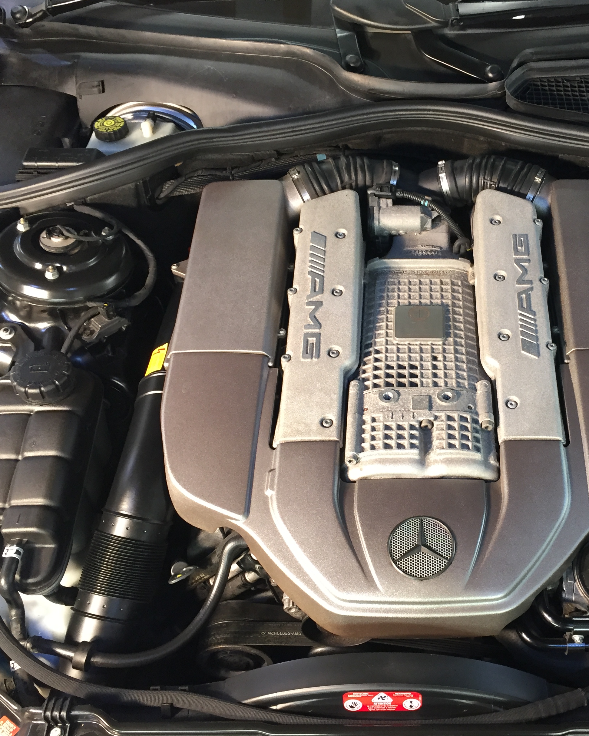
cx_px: 427
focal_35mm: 38
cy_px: 368
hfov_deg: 38.4
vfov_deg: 47.9
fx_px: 828
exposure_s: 1/33
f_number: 2.2
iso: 80
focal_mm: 4.15
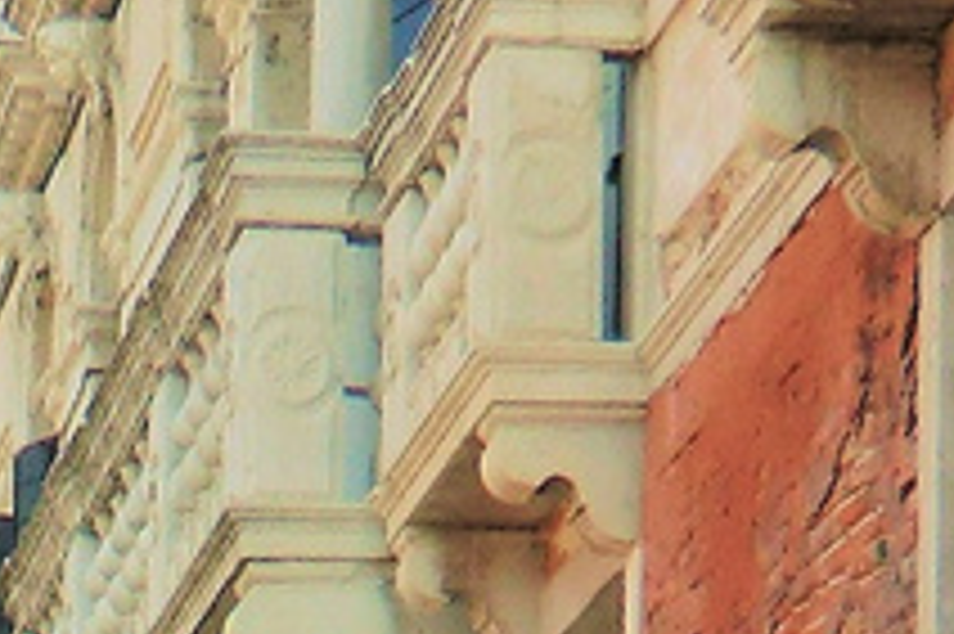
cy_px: 2091
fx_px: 5428
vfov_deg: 6.0
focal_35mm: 205
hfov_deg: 9.7
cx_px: -486
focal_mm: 5.2
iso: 64
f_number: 3.5
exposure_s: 1/250
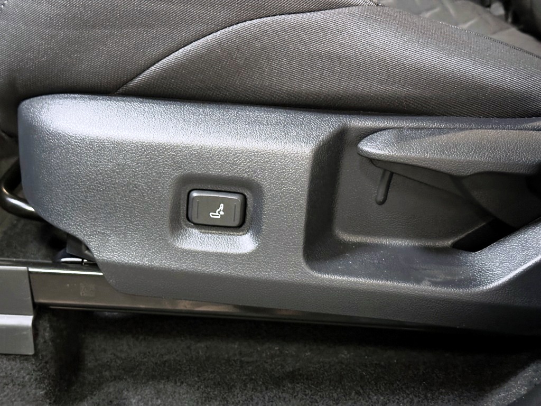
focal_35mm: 48
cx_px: 270
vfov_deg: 30.3
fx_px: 750
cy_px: 203
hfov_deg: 39.7
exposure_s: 1/17
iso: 640
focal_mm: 6.86
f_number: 1.78
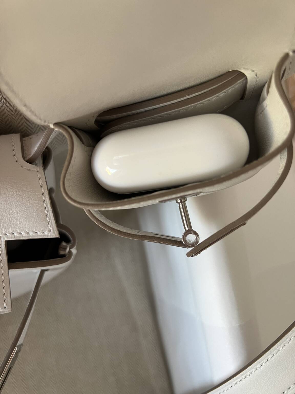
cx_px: 148
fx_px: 295
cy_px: 197
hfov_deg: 53.1
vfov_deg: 67.3
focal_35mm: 26
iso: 125
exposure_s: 1/81
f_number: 1.5
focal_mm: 5.7
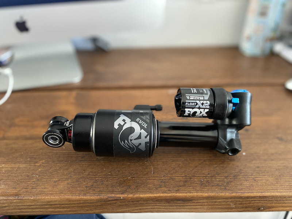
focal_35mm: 26
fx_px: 219
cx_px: 146
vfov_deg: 53.1
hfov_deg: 67.3
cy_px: 110
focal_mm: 4.25
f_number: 1.8
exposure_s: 1/60
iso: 160
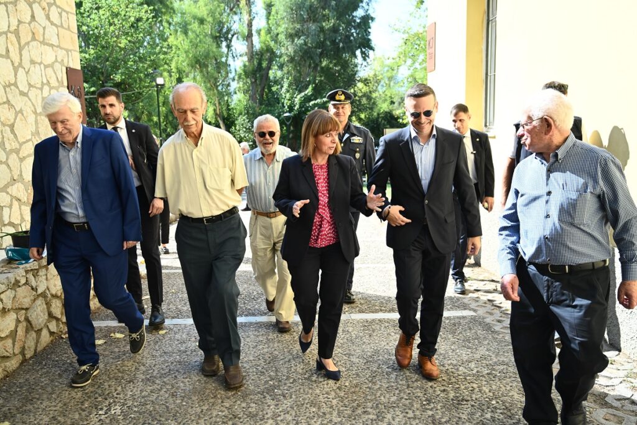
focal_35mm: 31
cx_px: 318
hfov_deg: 60.3
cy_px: 212
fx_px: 549
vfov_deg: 42.3
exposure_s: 1/2000
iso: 800
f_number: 4
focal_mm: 31
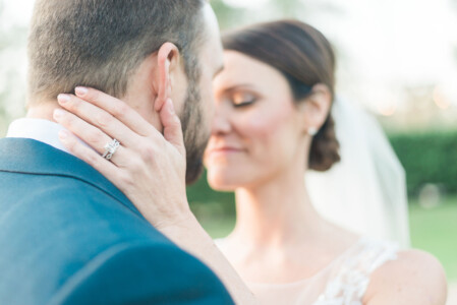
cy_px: 152
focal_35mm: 50
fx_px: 635
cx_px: 228
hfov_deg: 39.6
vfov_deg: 27.0
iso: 250
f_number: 2
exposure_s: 1/500
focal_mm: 50
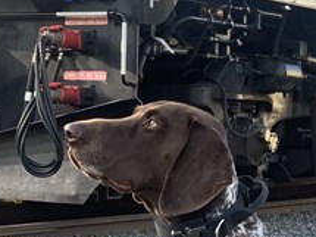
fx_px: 1323
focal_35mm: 145
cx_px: 250
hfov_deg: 13.6
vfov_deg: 10.2
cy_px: 218
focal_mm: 6
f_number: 2.4
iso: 25
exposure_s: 1/122
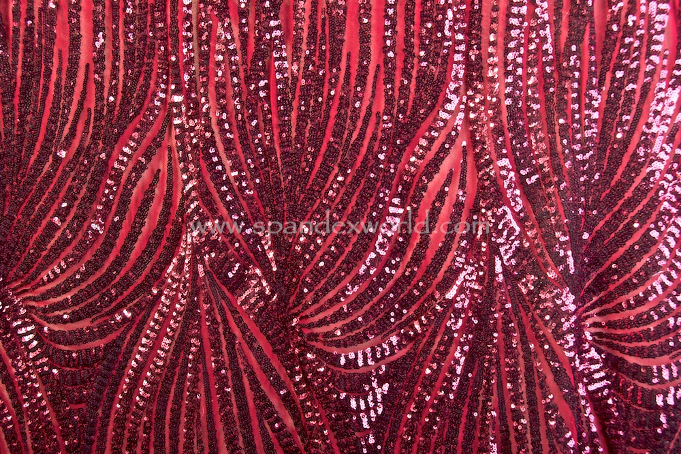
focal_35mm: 48
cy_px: 227
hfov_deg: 41.1
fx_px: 908
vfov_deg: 28.1
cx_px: 340
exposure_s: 1/200
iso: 200
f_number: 9
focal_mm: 32
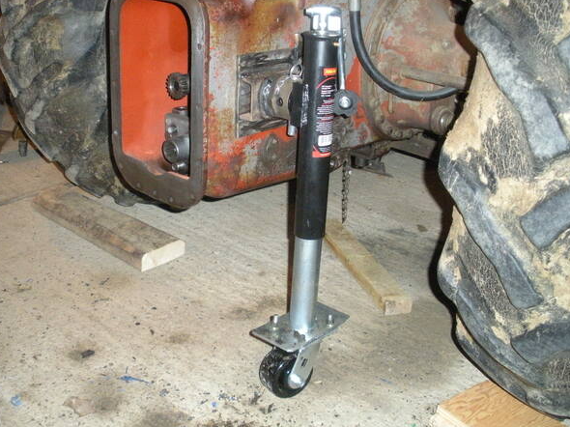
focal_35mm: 42
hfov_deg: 44.8
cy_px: 198
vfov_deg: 34.3
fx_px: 691
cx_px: 257
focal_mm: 6.3
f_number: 3.5
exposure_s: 1/60
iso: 631
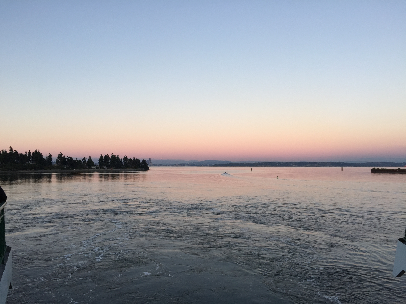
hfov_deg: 61.7
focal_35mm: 29
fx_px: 340
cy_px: 152
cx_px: 203
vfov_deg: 48.2
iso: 32
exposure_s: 1/120
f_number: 2.2
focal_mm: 4.15
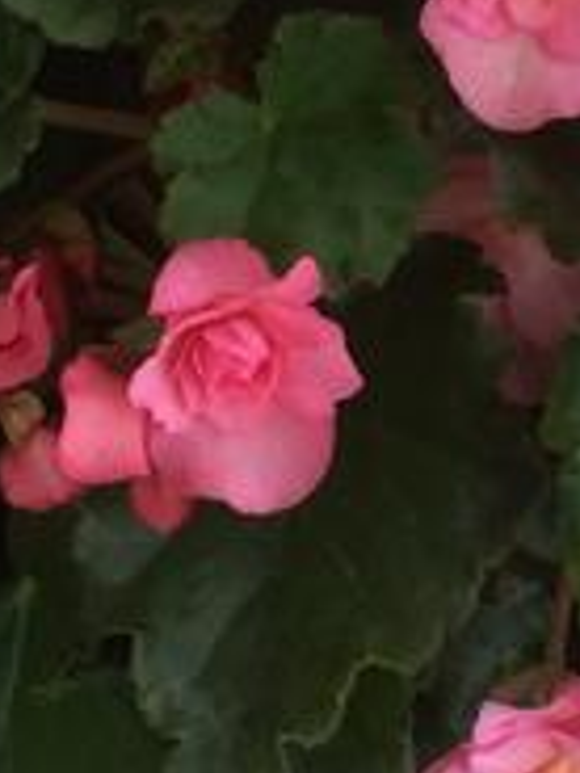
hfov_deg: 11.7
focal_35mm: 126
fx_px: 2815
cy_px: 239
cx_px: 433
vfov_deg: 15.6
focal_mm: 4.15
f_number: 2.2
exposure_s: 1/30
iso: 50
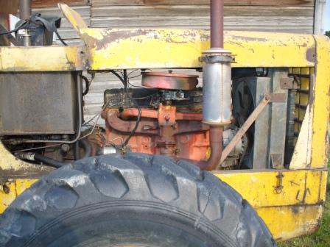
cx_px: 165
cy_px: 124
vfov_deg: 38.7
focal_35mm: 37
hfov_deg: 50.1
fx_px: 353
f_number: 2.8
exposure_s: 1/320
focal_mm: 6.1
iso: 80
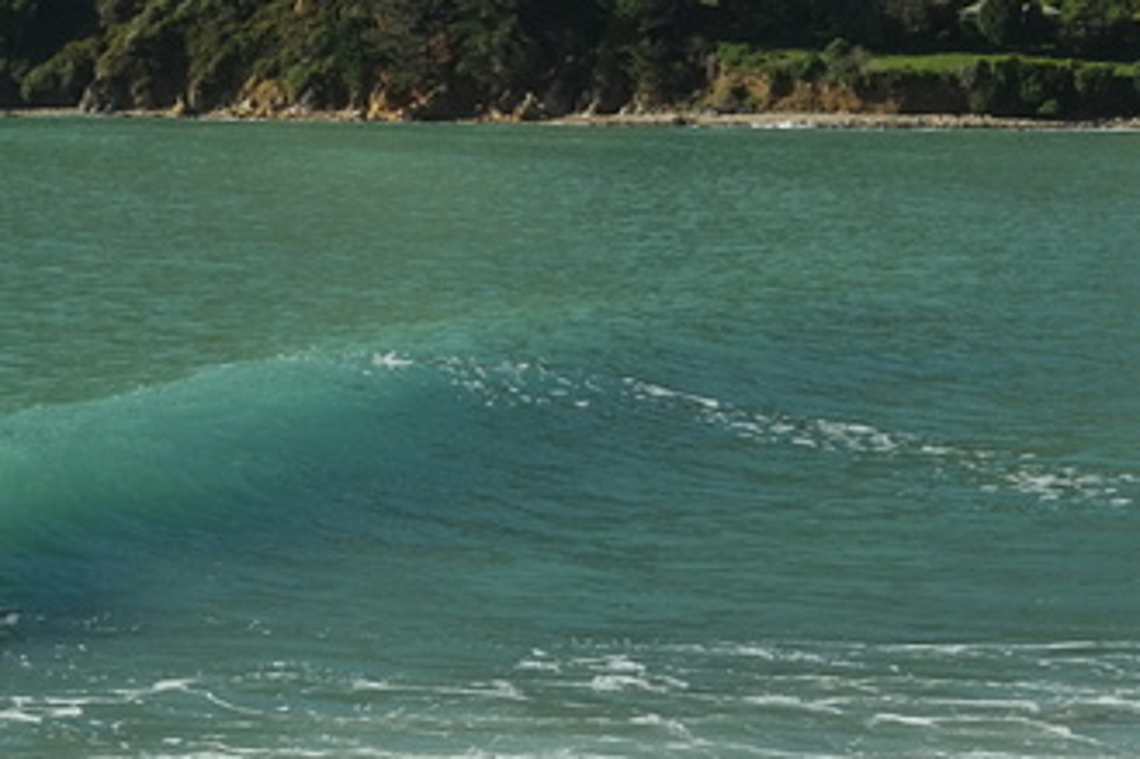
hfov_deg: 16.2
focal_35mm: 126
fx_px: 3988
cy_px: 539
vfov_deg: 10.9
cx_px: 312
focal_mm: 55
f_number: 18
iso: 3200
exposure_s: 1/350
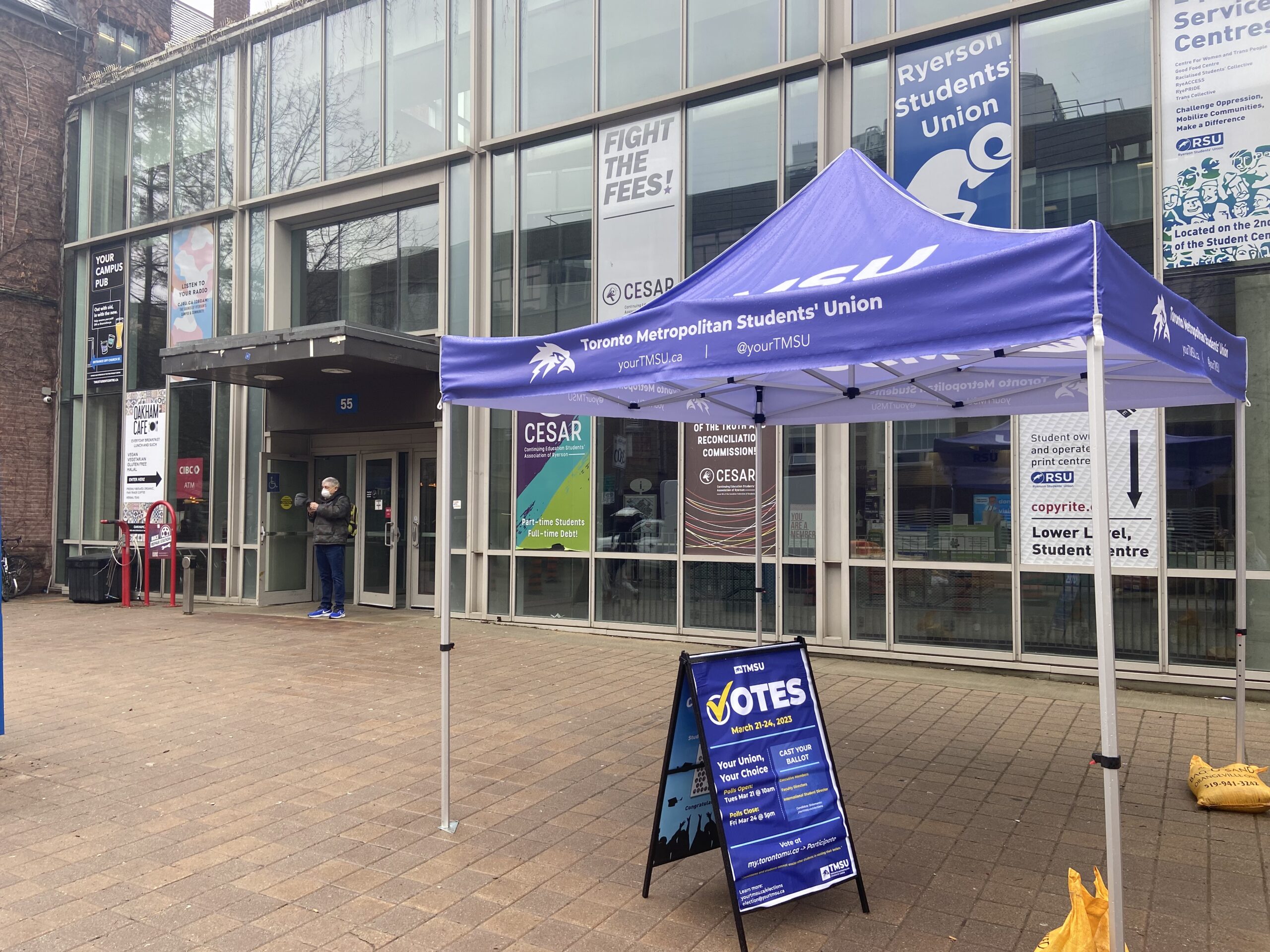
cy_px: 476
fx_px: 954
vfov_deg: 53.1
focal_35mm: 26
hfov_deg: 67.3
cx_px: 635
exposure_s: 1/354
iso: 32
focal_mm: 4.25
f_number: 1.8
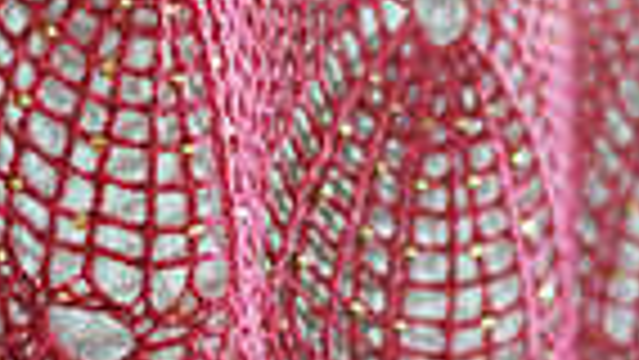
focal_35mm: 276
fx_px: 4678
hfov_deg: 7.8
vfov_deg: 4.4
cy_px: 218
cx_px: 454
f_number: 2
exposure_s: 1/20
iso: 400
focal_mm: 50
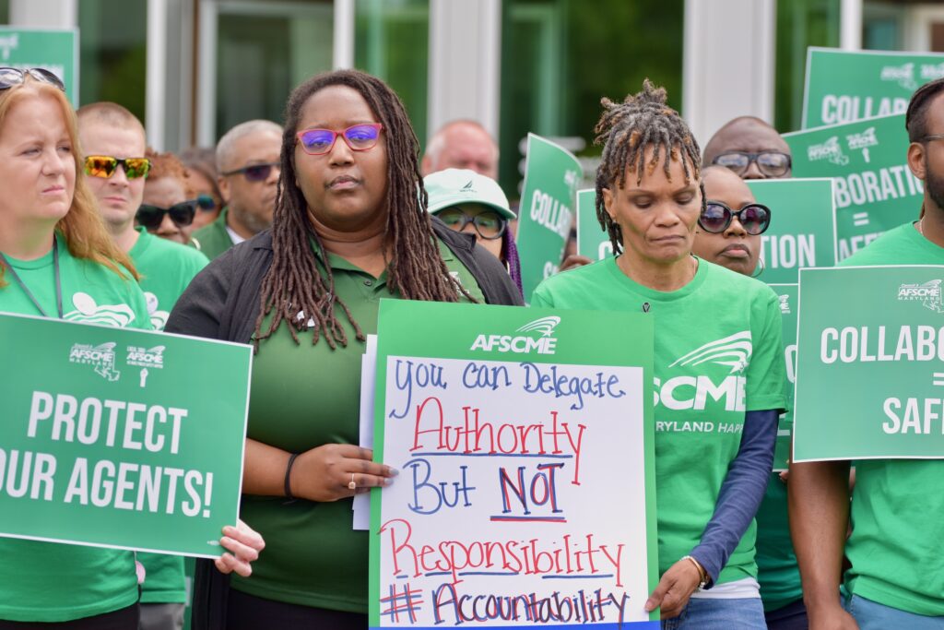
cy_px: 315
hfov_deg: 14.0
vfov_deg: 9.3
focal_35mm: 147
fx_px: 3855
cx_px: 472
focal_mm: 98
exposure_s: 1/500
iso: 100
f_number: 2.8
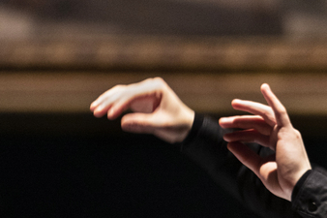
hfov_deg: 3.4
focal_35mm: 611
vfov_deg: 2.2
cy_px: 96
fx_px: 5547
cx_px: 222
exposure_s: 1/50
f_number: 3.7
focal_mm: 236
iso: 1600
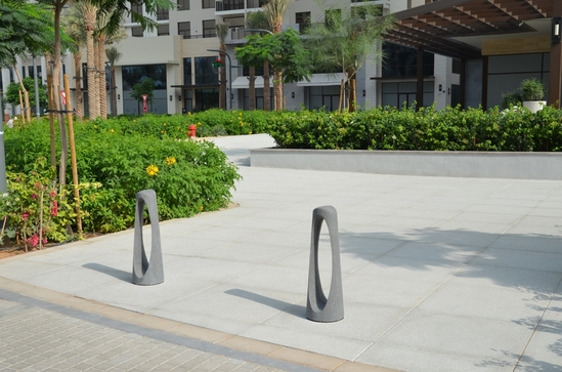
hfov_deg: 46.5
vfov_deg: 31.7
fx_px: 654
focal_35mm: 42
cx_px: 281
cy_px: 186
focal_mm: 28
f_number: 8
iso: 100
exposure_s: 1/250
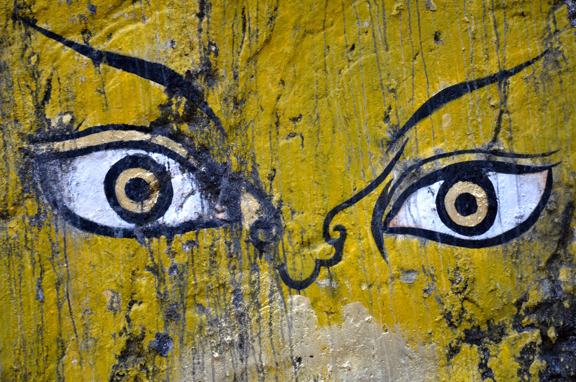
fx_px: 1677
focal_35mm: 105
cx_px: 288
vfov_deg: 13.0
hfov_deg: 19.5
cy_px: 191
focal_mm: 70
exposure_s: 1/160
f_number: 6.3
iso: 400
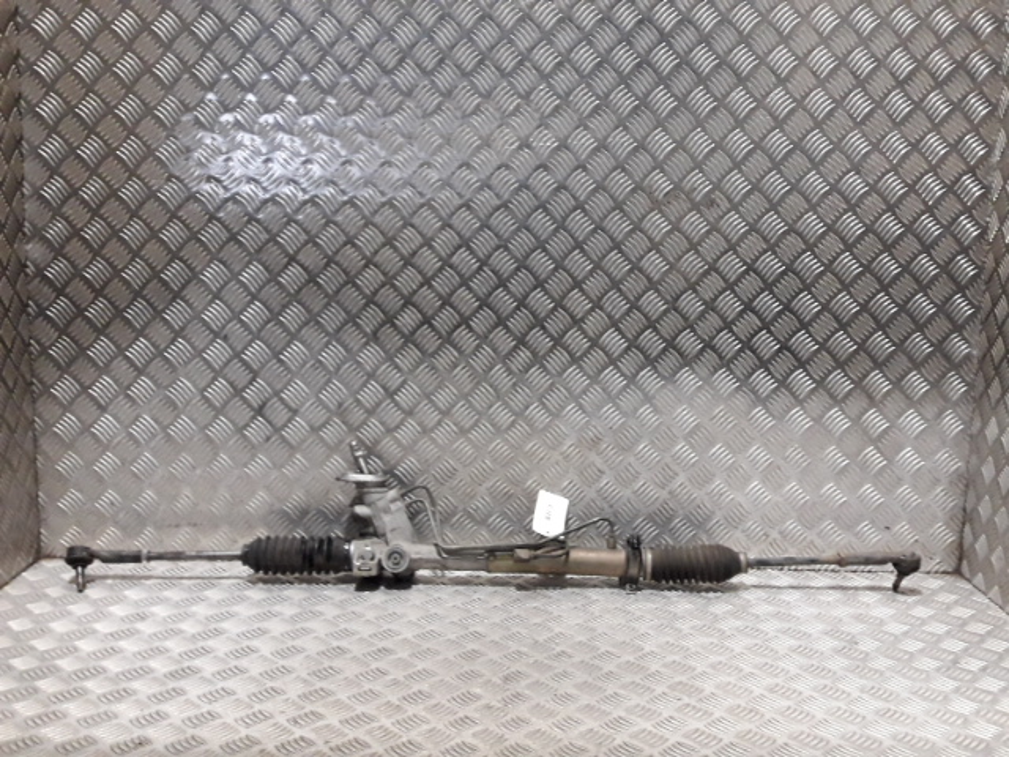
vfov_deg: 49.7
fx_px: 816
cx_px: 504
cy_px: 378
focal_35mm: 28
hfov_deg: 63.4
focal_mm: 3.7
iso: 200
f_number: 1.9
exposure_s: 1/33
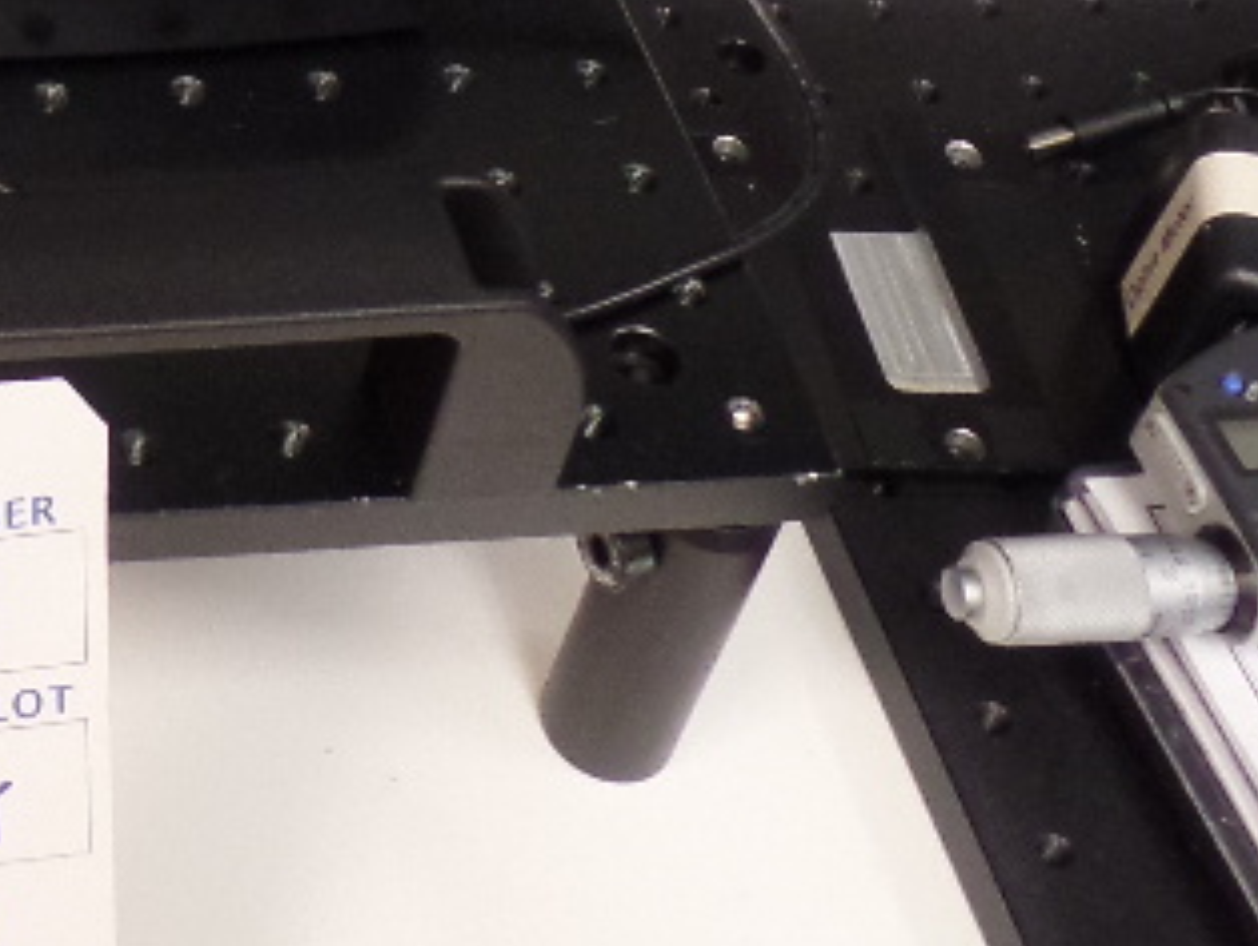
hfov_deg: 23.5
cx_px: -288
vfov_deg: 18.4
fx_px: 2728
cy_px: -269
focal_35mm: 75
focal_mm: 4.1
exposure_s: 1/30
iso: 400
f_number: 2.8
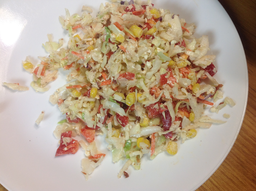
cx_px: 128
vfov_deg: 40.6
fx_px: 258
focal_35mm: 35
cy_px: 96
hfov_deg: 52.7
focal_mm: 4.28
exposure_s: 1/17
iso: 50
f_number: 2.4
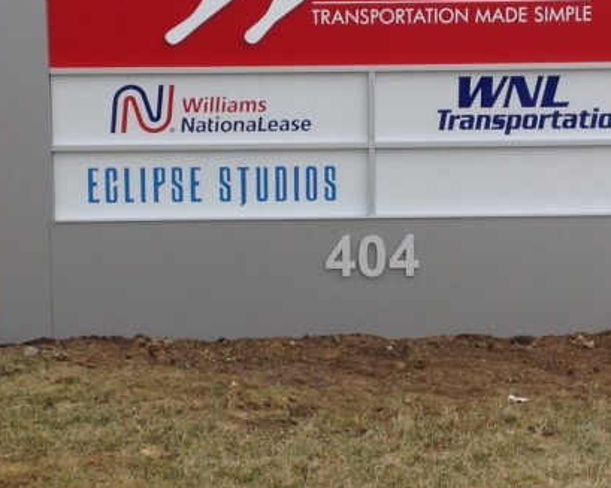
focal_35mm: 100
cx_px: 354
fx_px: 1808
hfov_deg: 19.2
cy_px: 204
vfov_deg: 15.4
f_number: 2.4
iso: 50
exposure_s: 1/2326
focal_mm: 4.28
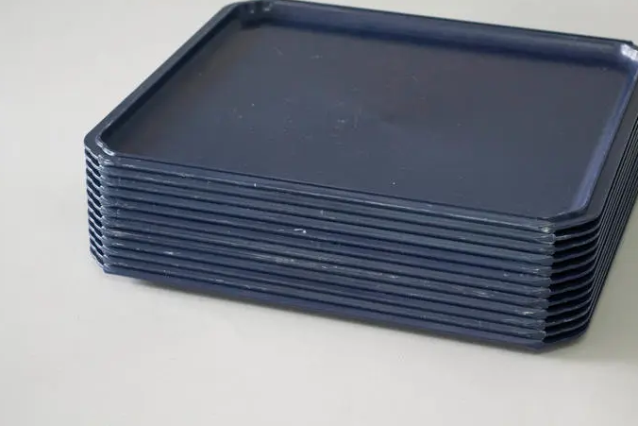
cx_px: 367
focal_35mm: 98
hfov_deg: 20.9
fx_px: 1730
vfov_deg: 14.0
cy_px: 182
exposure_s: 1/60
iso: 2500
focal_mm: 55
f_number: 5.6
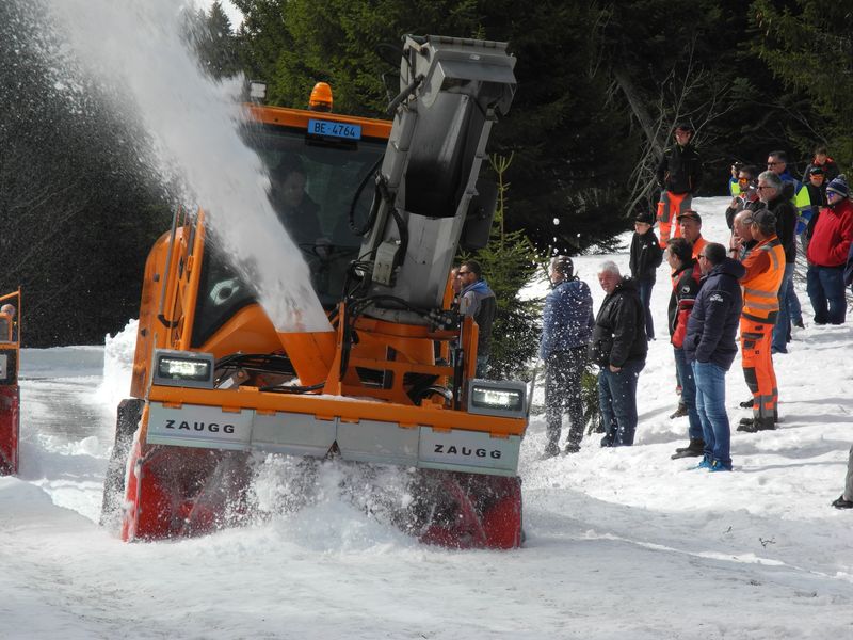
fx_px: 4928
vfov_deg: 7.4
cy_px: 320
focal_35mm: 200
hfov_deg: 9.9
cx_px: 426
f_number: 5.6
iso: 100
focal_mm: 42.6
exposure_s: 1/400
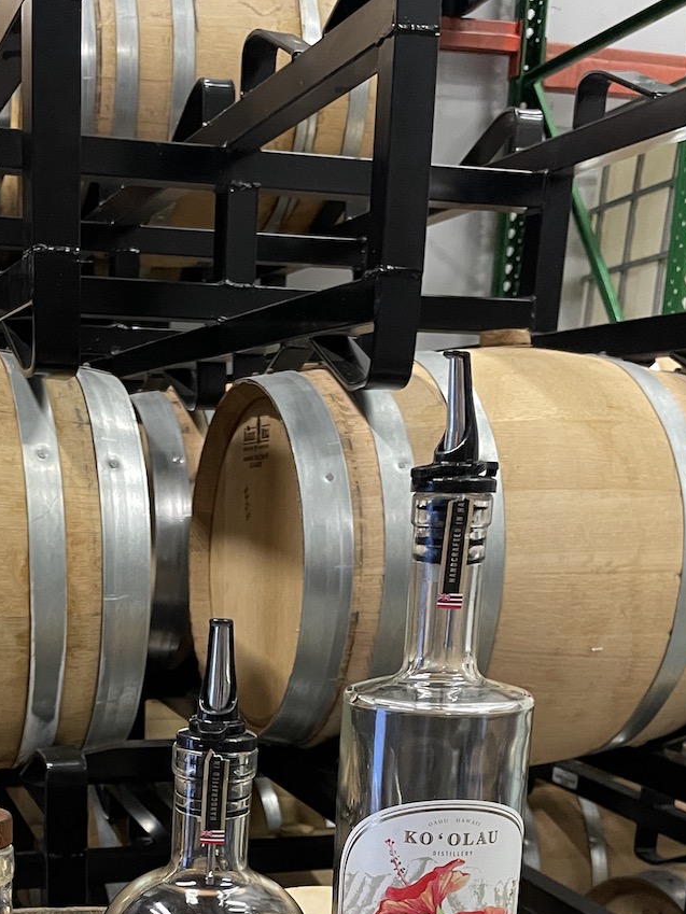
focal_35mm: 49
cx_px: 158
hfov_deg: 29.2
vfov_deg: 36.0
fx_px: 1294
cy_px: 859
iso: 400
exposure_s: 1/60
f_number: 1.6
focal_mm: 4.2
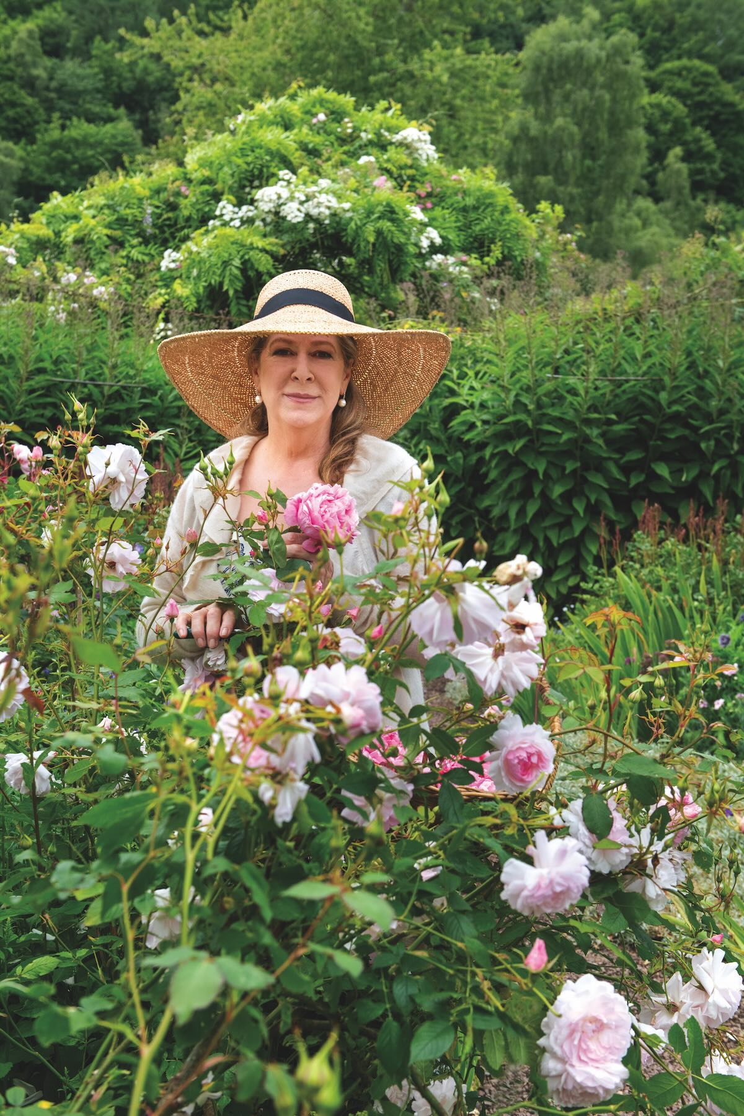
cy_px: 558
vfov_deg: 41.1
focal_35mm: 48
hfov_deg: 28.1
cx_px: 372
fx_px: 1488
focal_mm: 48
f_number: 5.6
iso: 640
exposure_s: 1/1250
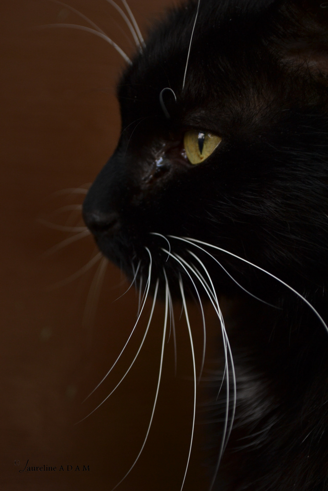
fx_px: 1127
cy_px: 246
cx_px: 164
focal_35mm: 82
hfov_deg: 16.6
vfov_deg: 24.6
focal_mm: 55
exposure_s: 1/60
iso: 200
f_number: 7.1
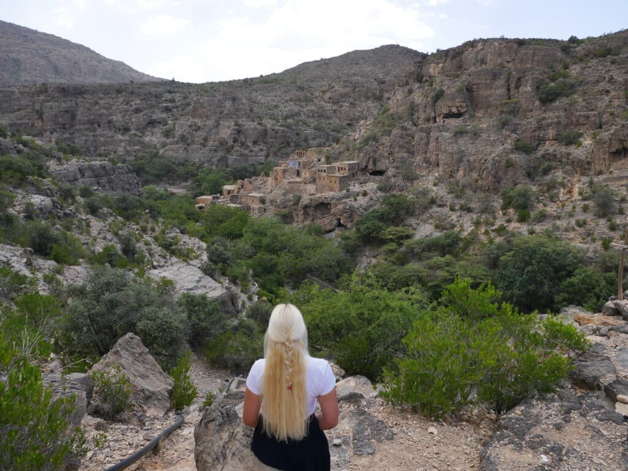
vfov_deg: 56.9
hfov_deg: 71.6
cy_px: 236
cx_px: 314
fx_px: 436
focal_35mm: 24
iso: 200
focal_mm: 12
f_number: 6.3
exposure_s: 1/320
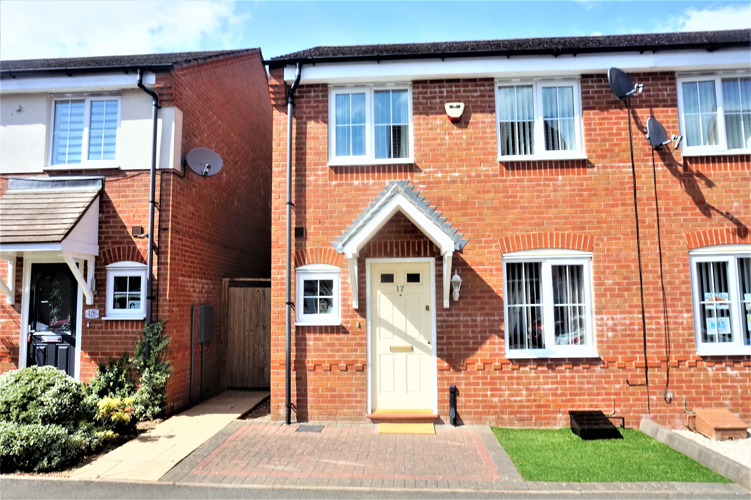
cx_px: 376
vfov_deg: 53.1
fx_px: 500
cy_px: 250
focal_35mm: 24
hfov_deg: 73.8
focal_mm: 16
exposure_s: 1/80
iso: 100
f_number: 13
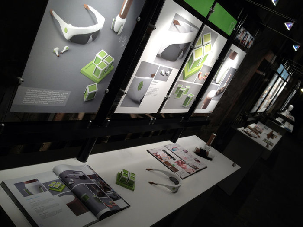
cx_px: 152
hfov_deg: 52.6
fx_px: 306
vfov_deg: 40.7
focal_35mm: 35
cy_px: 114
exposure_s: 1/60
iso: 50
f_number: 2.4
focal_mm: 4.28
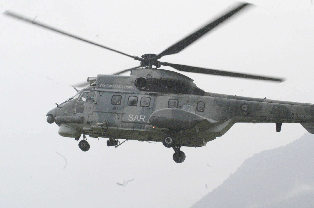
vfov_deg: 9.9
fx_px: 1202
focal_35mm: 138
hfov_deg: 14.9
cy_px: 93
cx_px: 180
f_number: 10
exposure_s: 1/350
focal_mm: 70
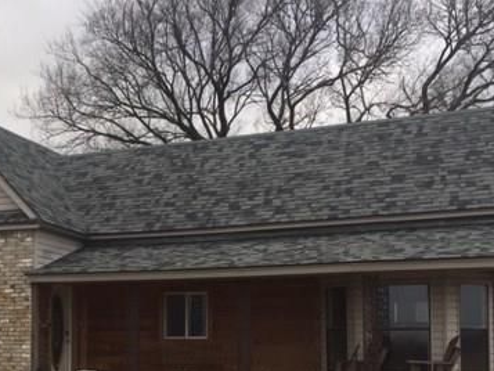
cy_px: 309
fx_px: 742
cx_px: 140
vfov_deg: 27.4
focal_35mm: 52
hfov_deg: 36.2
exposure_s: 1/599
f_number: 2.2
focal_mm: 4.15
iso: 32
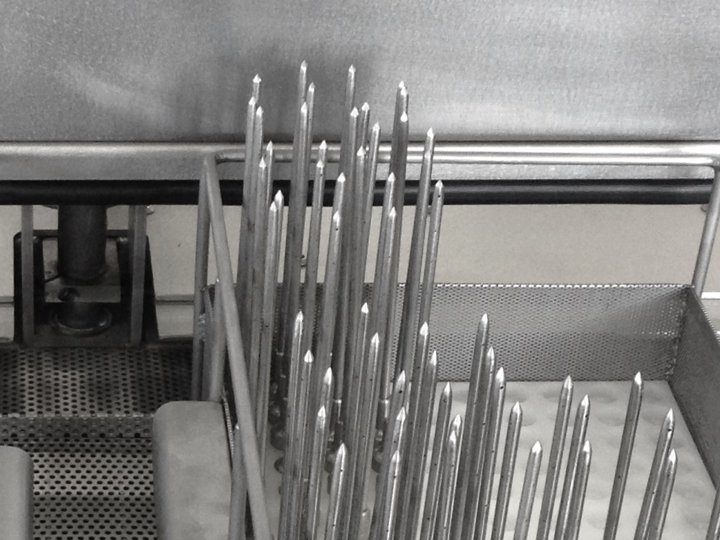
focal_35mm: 98
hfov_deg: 19.8
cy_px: 459
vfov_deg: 15.0
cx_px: 154
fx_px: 2039
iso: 125
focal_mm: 4.12
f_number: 2.4
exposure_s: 1/20
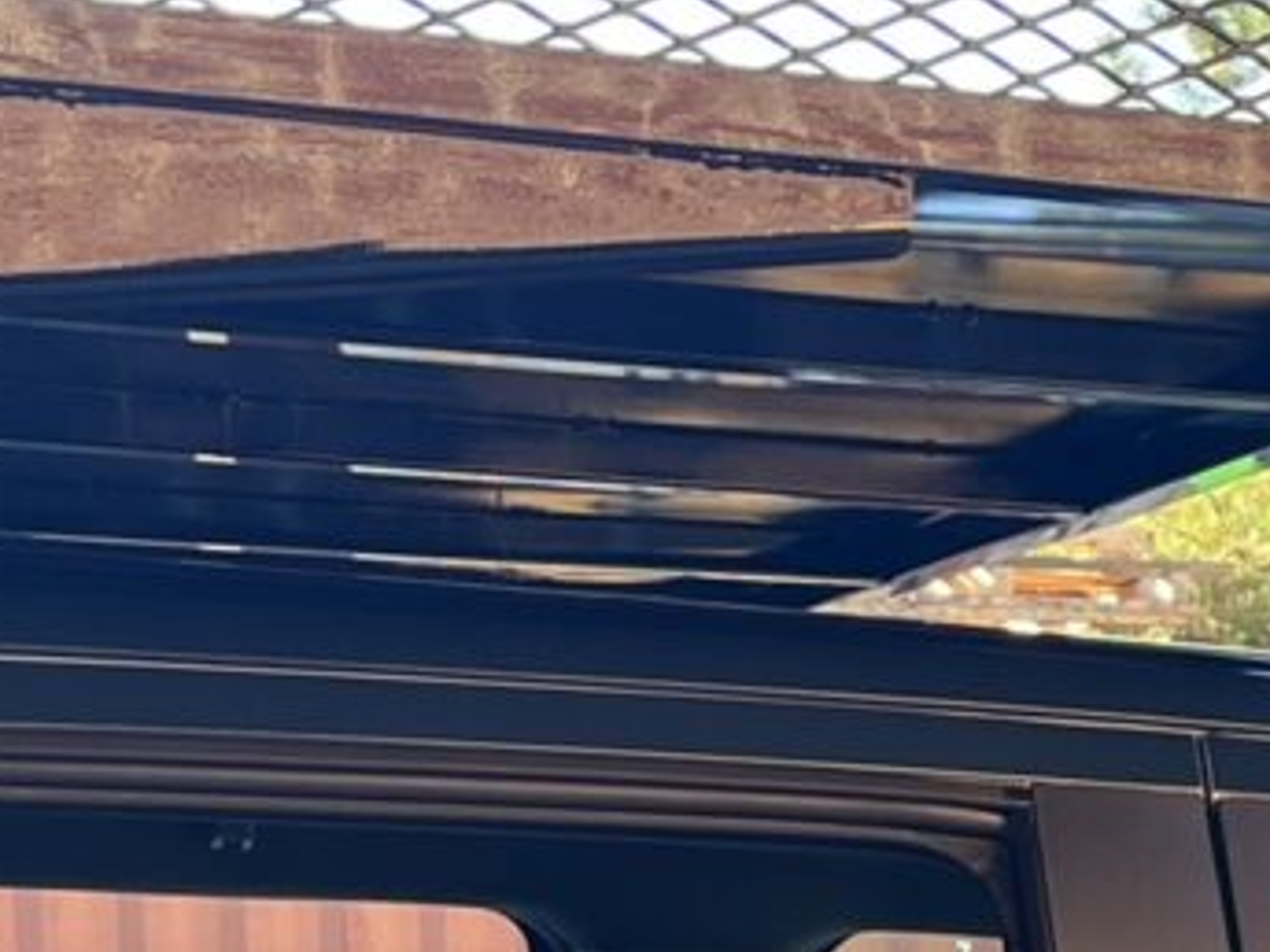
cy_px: 2004
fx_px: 4256
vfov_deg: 11.3
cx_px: 1687
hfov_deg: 16.0
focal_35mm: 116
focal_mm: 5.1
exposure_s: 1/172
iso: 50
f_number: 1.6
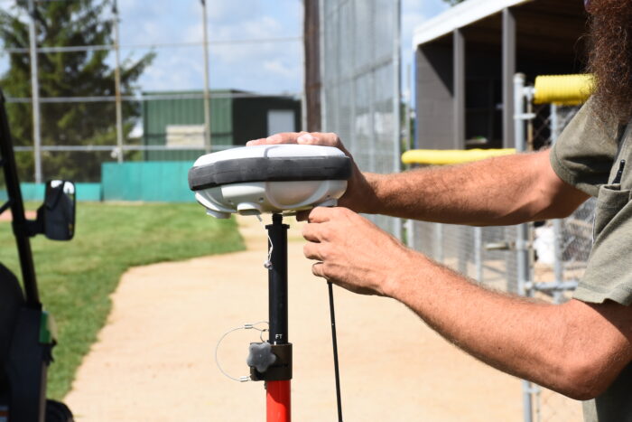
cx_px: 316
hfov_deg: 19.5
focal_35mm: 105
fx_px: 1844
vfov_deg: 13.0
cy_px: 211
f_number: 9
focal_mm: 70
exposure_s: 1/400
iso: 250
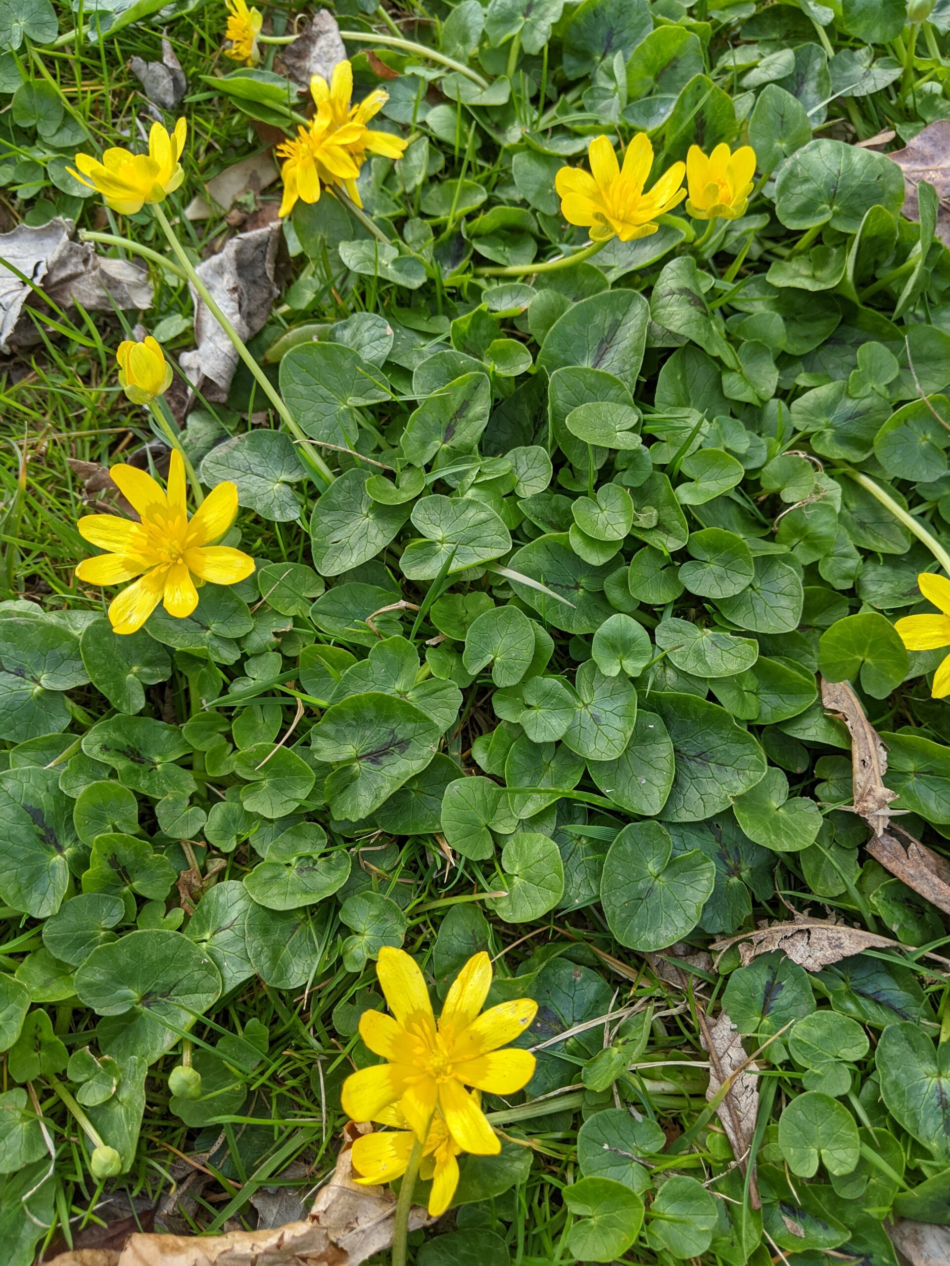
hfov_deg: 51.4
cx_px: 475
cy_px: 633
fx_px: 988
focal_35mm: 27
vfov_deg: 65.3
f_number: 1.8
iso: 35
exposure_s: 1/469
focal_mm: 4.44
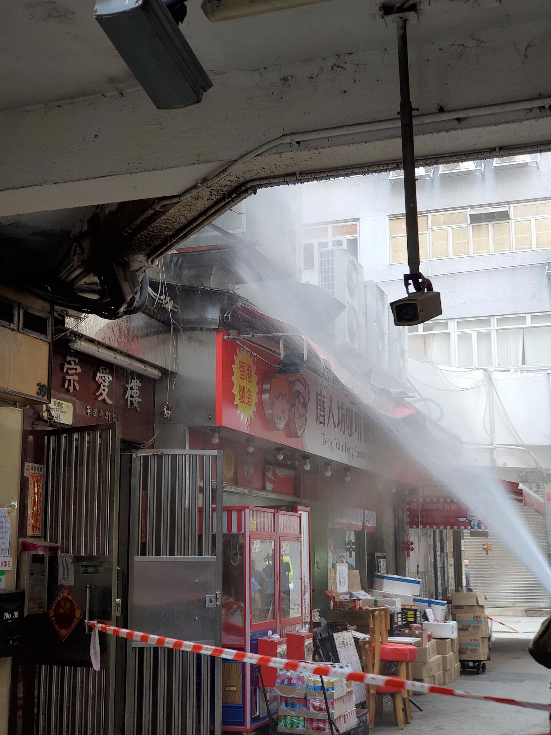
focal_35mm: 52
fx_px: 1104
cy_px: 368
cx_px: 276
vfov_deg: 36.8
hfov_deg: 28.0
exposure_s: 1/33
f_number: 2.4
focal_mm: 6
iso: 160
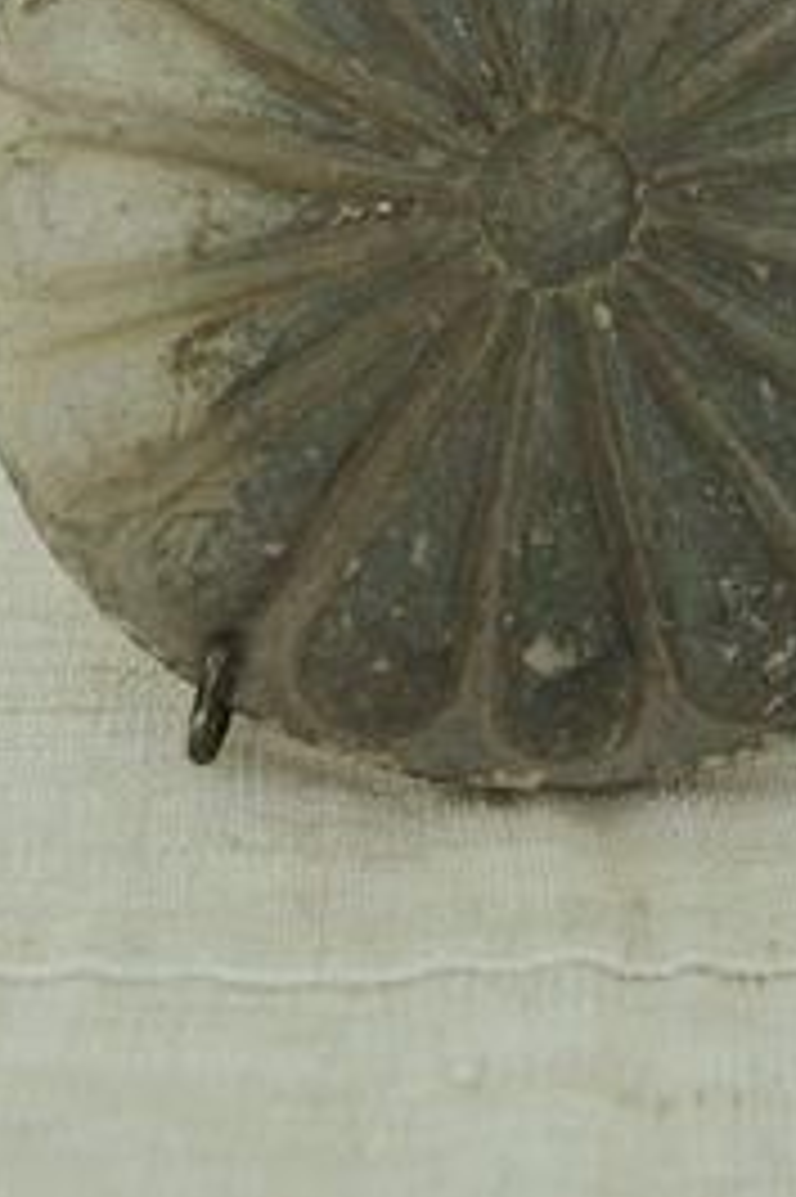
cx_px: 508
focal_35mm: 141
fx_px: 4682
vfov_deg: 14.4
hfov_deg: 9.7
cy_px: 90
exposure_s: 1/2
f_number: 4.5
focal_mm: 50
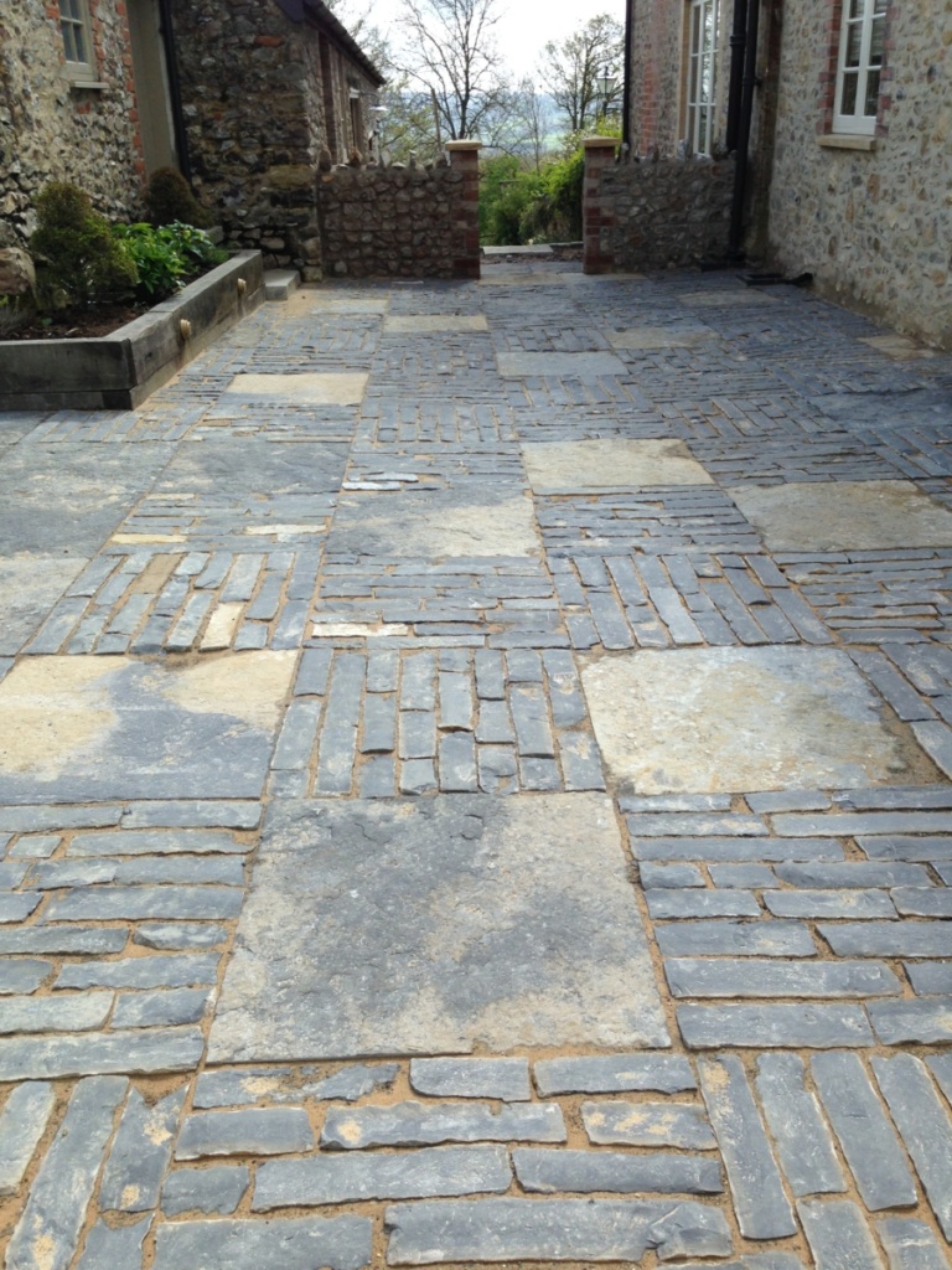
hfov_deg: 42.9
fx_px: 1210
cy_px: 635
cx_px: 476
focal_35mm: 33
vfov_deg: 55.4
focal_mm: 4.12
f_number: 2.4
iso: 50
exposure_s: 1/1043
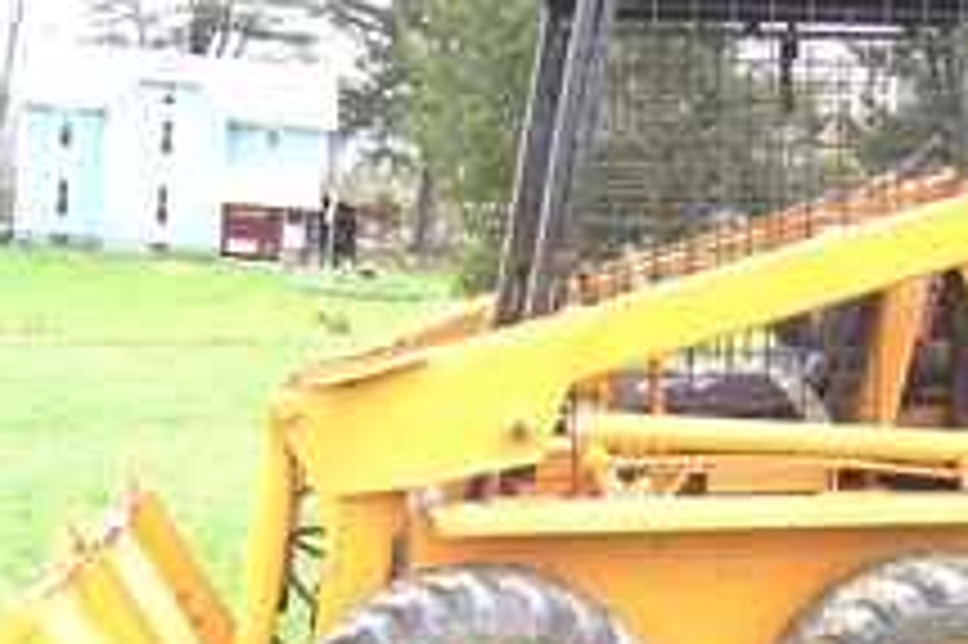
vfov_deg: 22.3
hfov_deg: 33.4
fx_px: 1612
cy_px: 495
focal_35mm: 60
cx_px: 518
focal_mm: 6
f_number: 2.7
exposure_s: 1/187
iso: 80
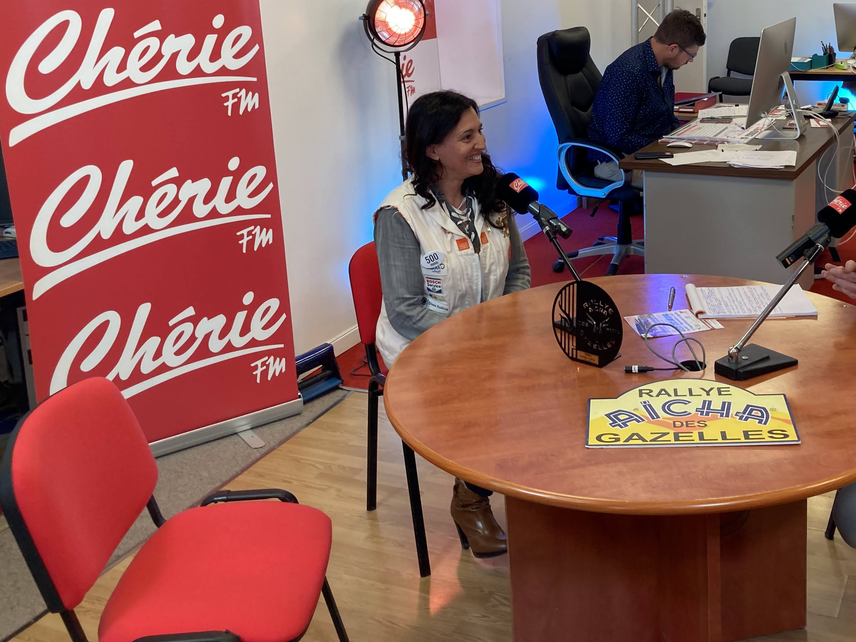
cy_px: 171
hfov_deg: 44.2
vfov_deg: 33.7
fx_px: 1039
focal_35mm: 42
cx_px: 568
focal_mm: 3.99
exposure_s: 1/50
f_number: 1.8
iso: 50
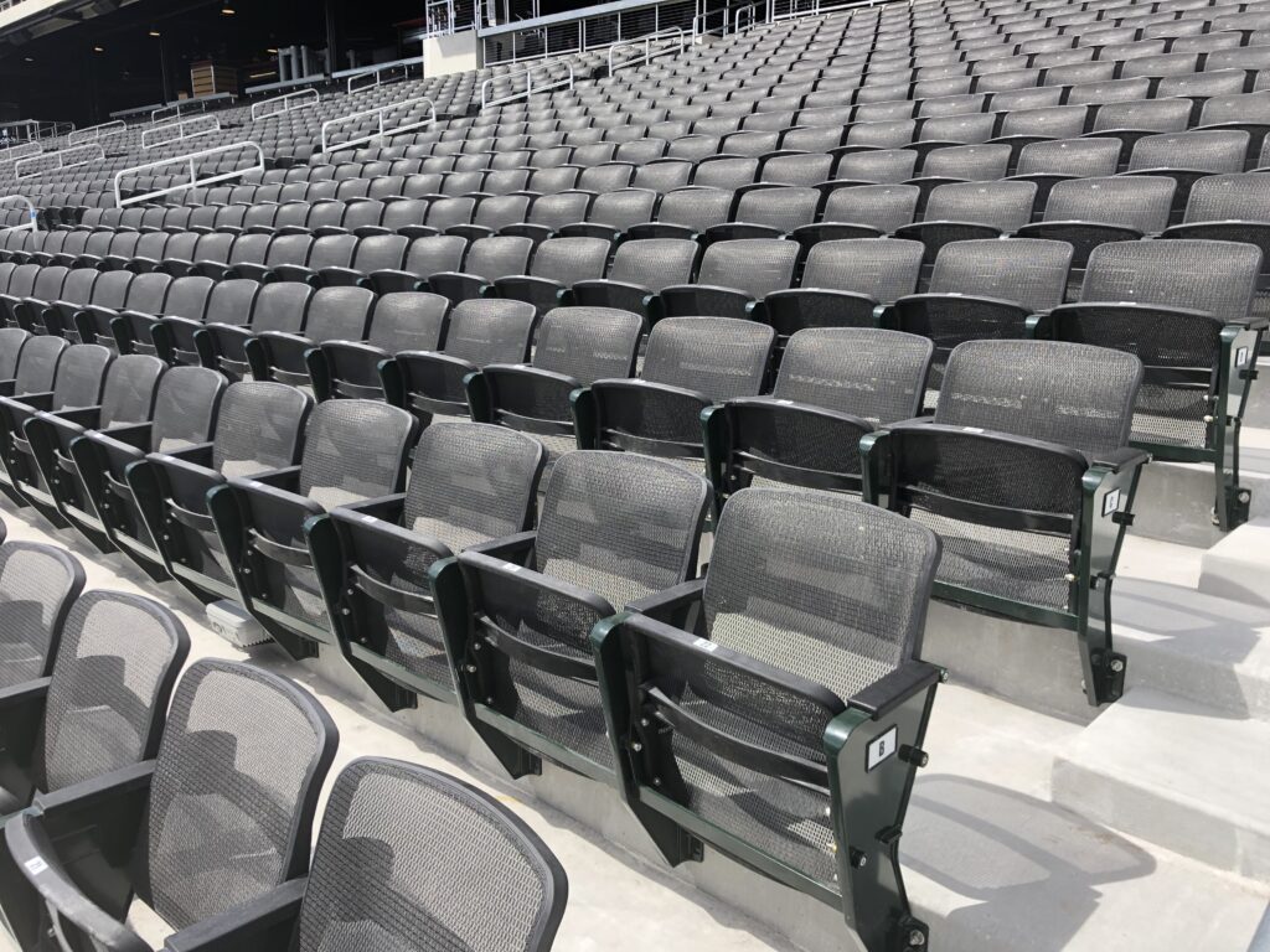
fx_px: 1027
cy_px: 476
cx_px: 635
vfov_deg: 49.7
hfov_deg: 63.4
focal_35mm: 28
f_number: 1.8
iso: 20
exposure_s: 1/906
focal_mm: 4
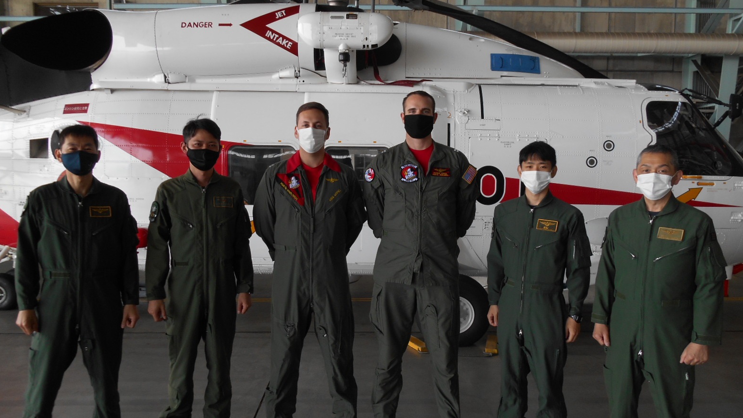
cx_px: 370
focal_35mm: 29
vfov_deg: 40.2
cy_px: 219
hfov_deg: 66.1
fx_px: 571
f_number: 3.4
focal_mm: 4.7
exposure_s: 1/80
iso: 80
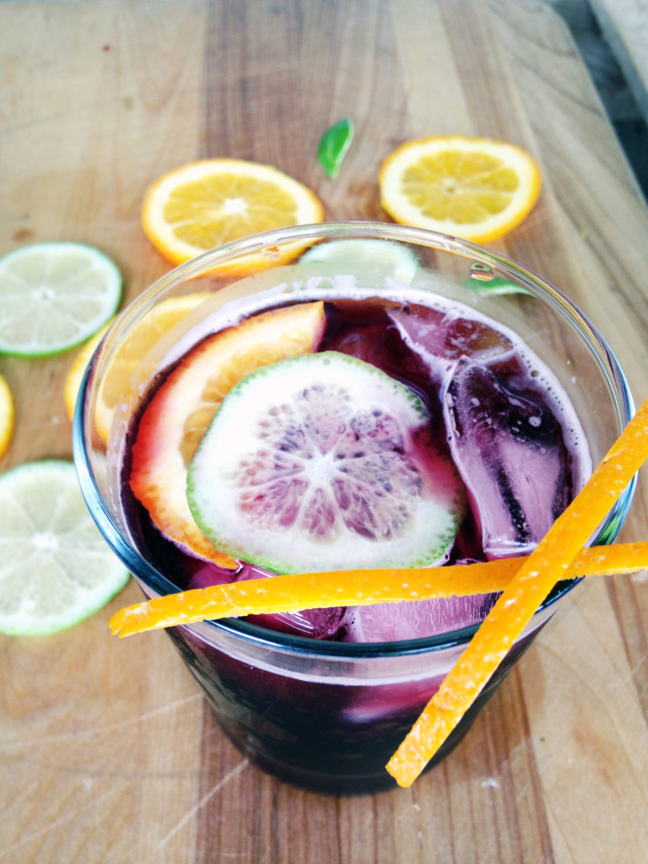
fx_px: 824
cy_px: 432
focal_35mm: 33
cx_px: 324
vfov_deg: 55.4
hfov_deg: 42.9
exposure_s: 1/24
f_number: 2.4
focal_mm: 4.12
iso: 50
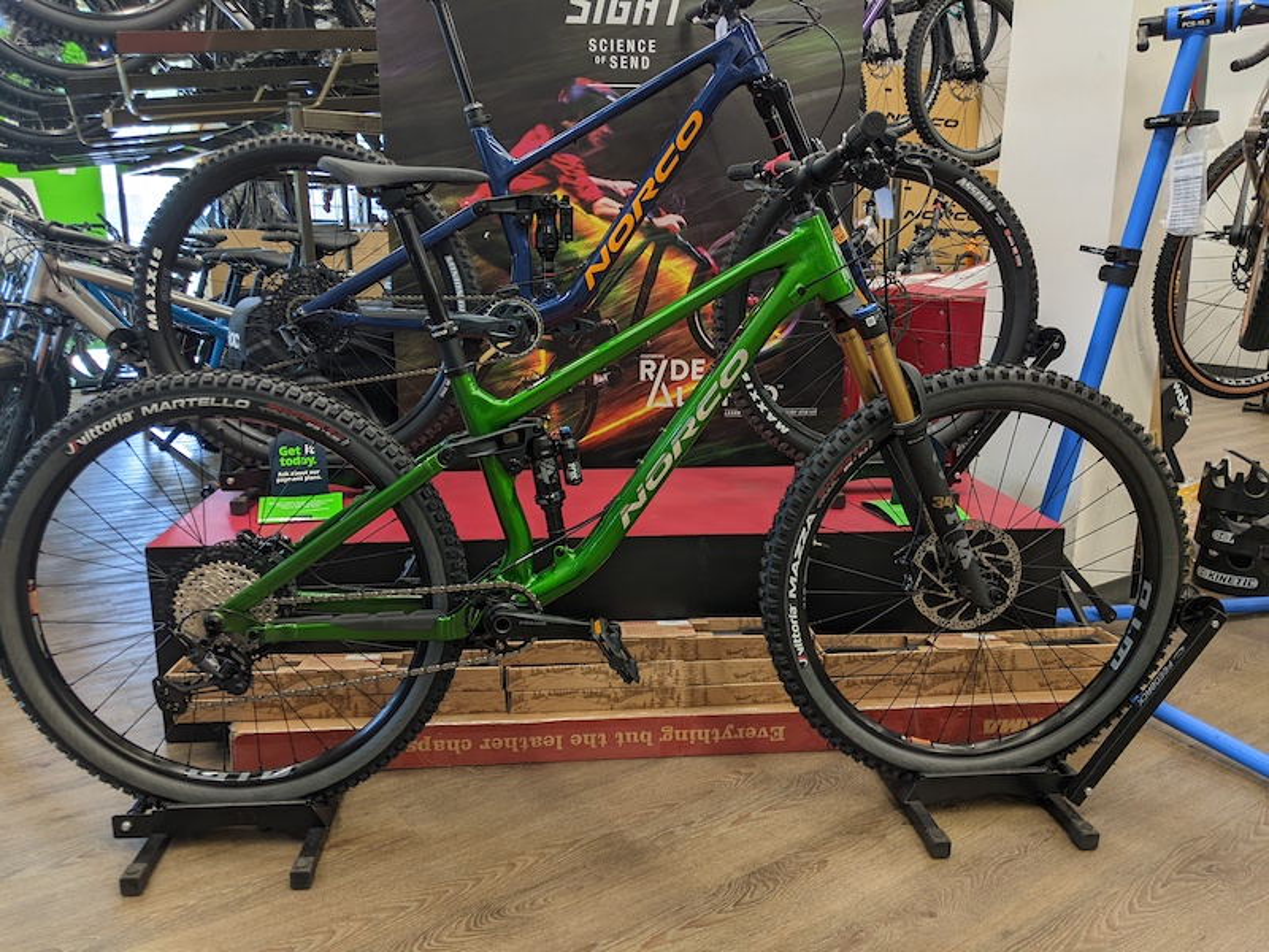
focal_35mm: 27
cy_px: 476
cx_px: 634
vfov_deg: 51.4
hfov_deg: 65.3
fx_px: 990
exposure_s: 1/24
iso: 58
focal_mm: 4.44
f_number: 1.8
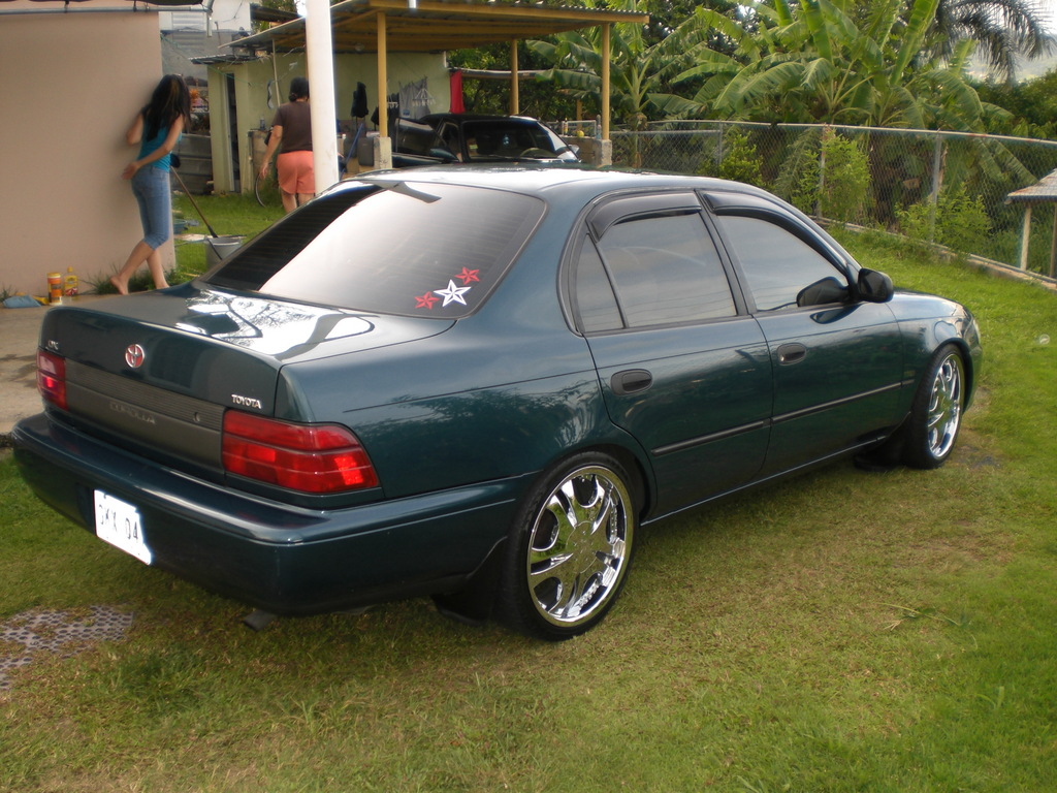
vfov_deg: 37.7
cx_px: 528
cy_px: 396
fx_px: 1160
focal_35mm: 38
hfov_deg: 49.0
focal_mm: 6.3
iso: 50
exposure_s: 1/80
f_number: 3.1
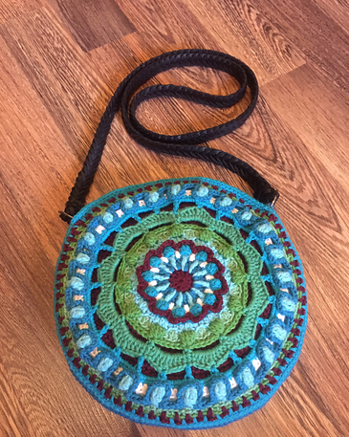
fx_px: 401
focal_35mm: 31
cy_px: 229
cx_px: 173
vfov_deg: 57.2
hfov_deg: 47.1
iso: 400
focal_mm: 4.15
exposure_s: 1/17
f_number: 2.2
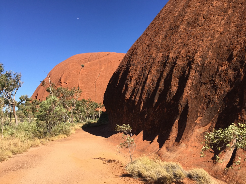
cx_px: 123
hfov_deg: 61.7
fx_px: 206
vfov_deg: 48.2
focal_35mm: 29
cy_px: 92
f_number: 2.2
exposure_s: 1/1276
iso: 32
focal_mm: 4.15
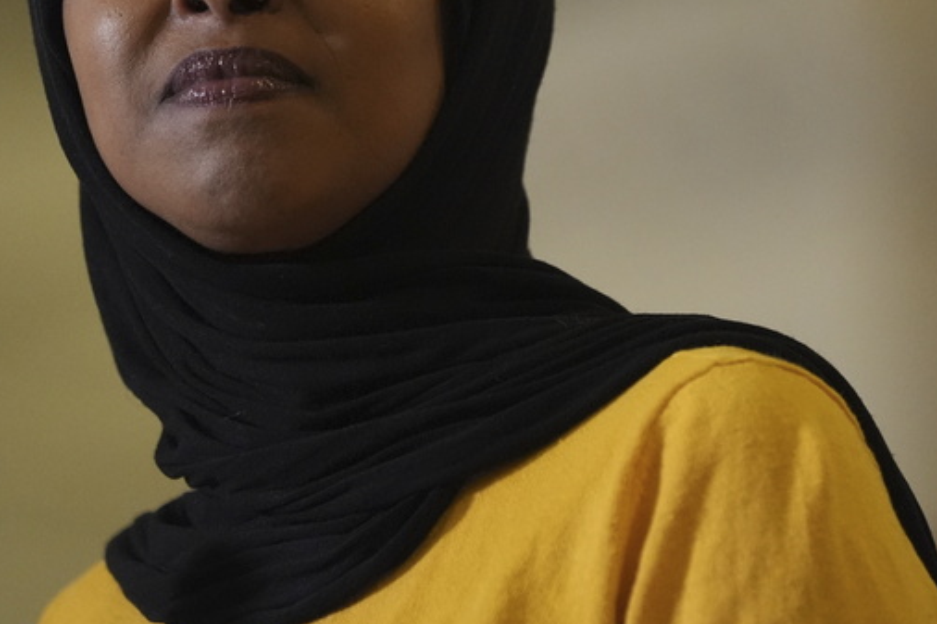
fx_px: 10277
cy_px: 69
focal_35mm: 395
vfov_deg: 3.5
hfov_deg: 5.2
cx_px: 580
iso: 5000
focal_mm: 195
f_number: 2.8
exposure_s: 1/320
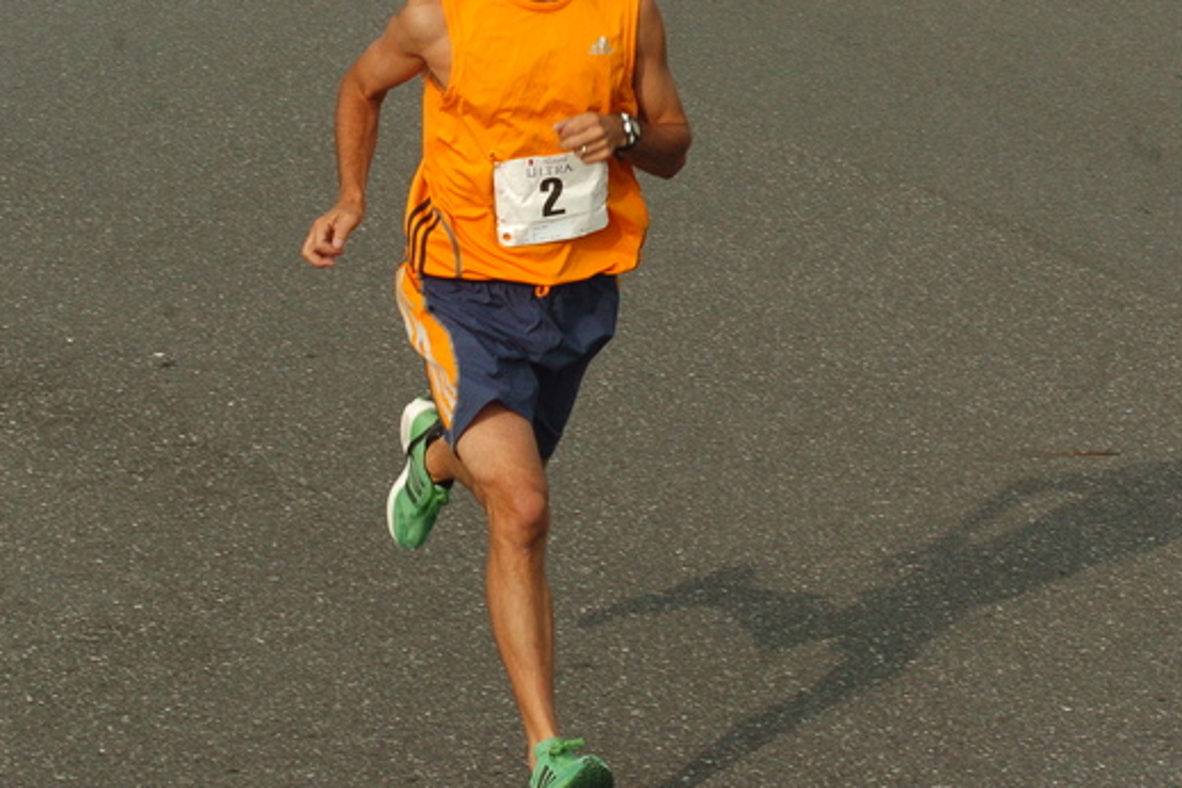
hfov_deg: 11.4
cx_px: 622
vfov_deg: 7.6
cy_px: 319
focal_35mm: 180
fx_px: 5910
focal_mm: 78
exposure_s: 1/400
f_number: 9.5
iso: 400
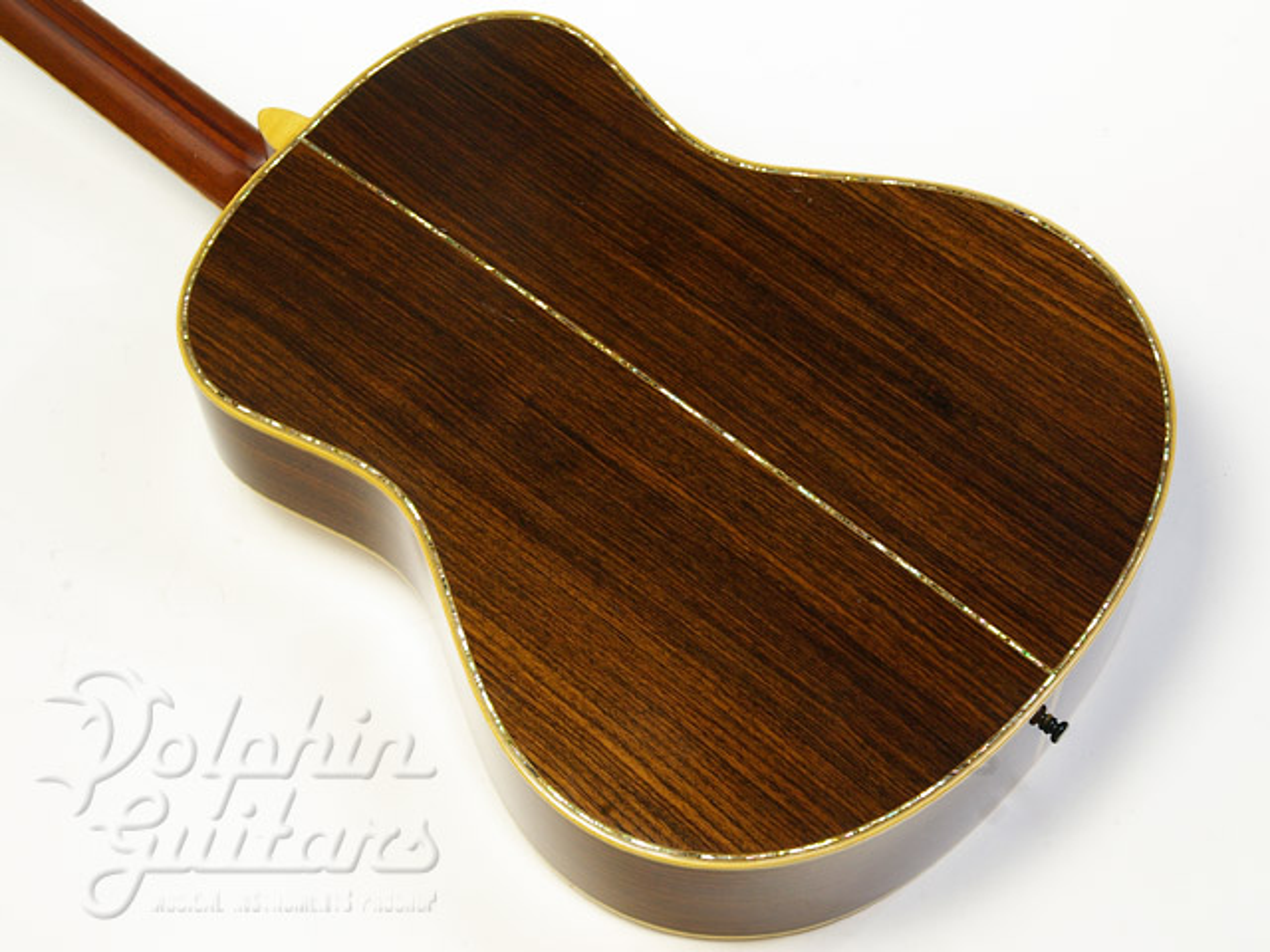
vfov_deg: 18.7
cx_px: 635
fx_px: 2898
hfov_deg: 24.7
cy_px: 476
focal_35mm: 79
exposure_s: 1.5
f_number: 19
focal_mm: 53
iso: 400
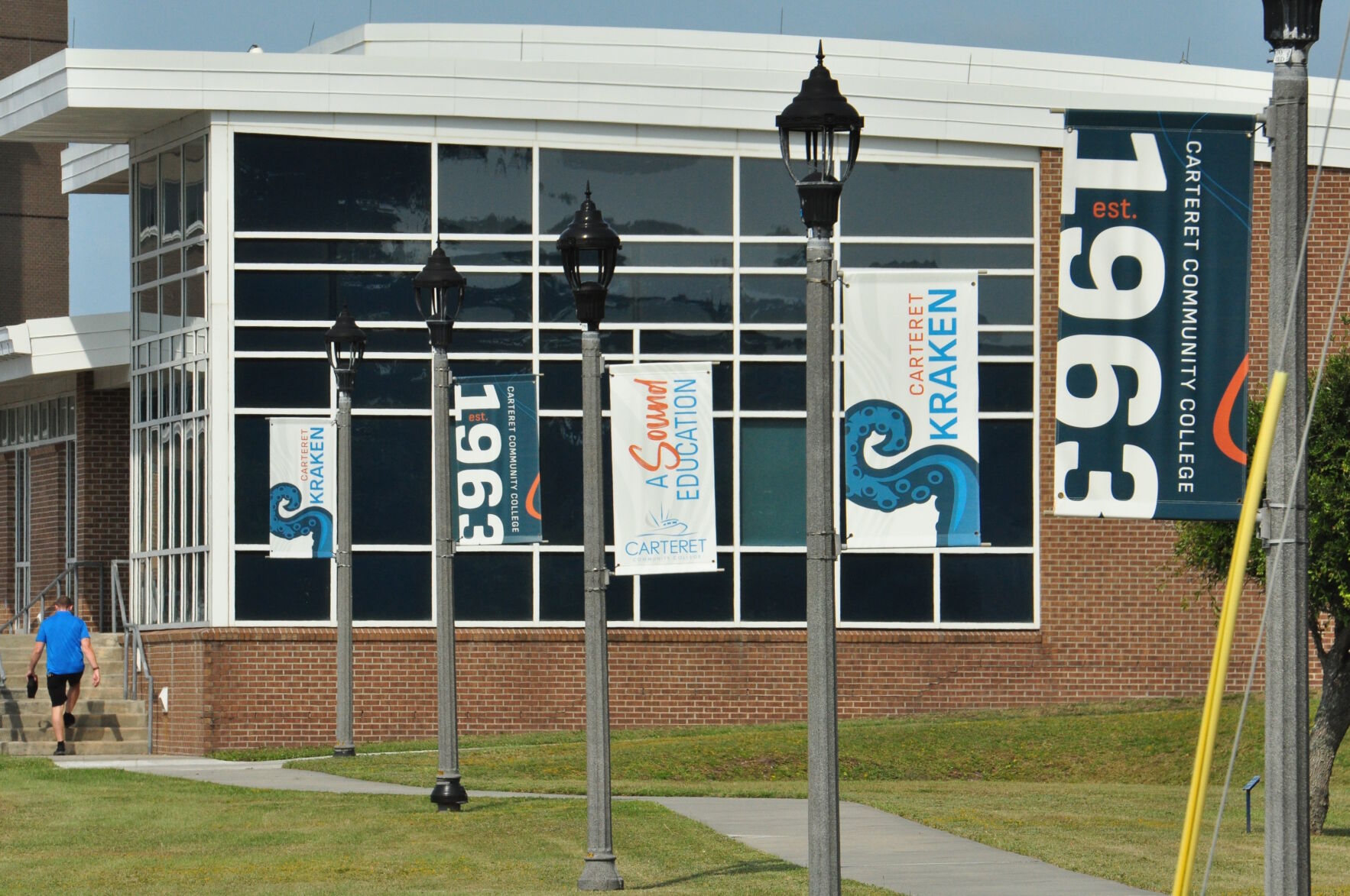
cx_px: 675
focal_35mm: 300
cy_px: 448
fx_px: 11236
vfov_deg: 4.6
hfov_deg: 6.9
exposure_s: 1/1250
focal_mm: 200
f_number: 14
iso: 800
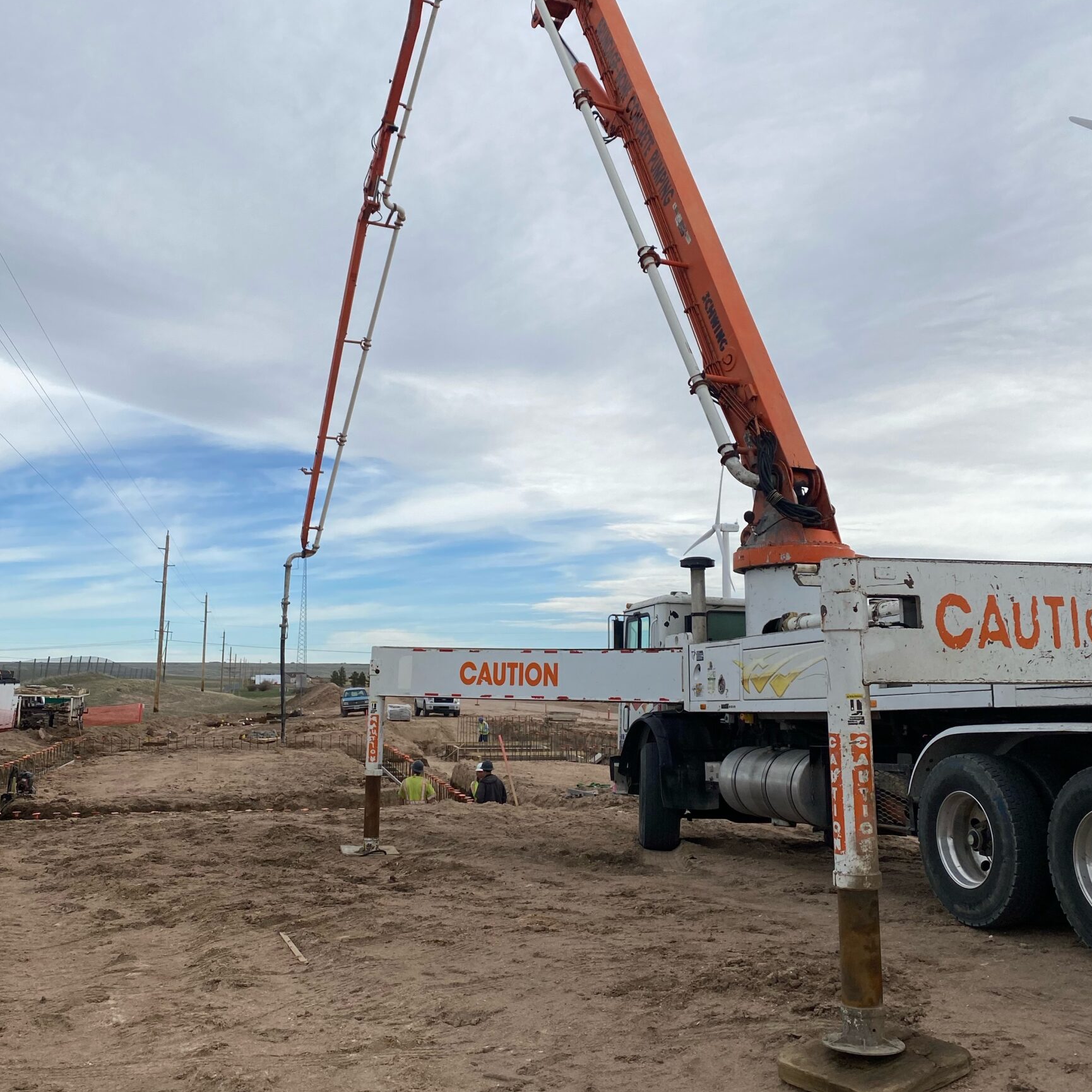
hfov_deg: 48.4
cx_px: 505
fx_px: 1213
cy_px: 522
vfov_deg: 48.4
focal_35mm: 34
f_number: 1.8
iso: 32
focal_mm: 4.25
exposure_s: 1/3300
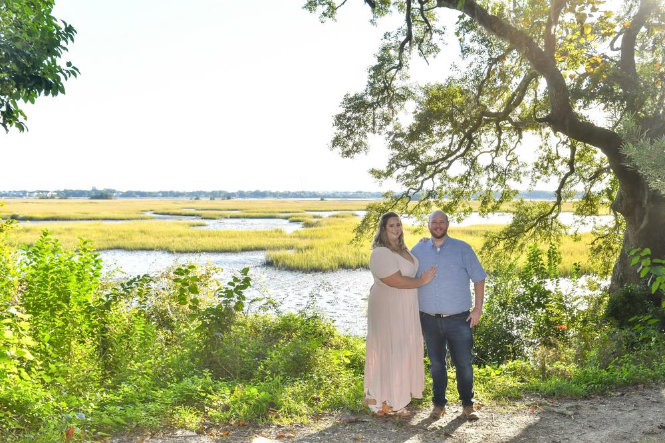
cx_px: 332
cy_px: 222
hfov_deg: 49.5
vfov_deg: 34.2
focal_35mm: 39
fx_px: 720
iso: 250
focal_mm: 26
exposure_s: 1/250
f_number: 5.6
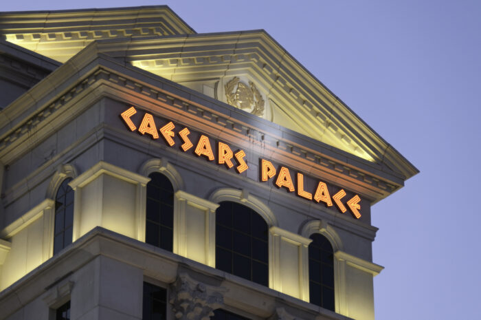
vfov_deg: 6.8
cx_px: 240
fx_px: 2702
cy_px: 160
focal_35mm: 202
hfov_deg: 10.2
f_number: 5.6
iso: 200
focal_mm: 135
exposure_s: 1/10
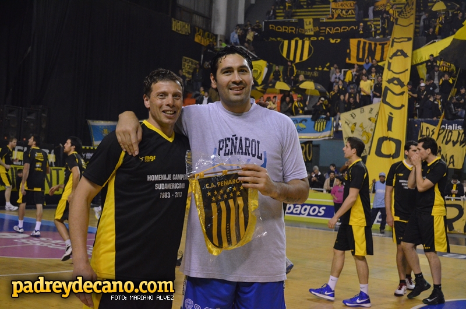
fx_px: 581
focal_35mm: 45
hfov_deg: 43.7
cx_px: 233
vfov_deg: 29.7
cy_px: 154
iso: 4000
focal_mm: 30
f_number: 4.5
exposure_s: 1/250
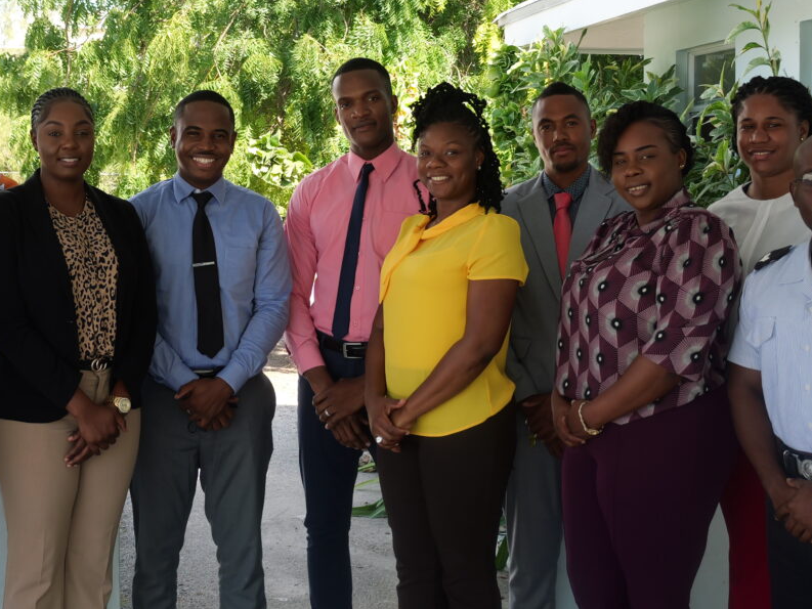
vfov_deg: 23.6
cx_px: 287
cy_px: 251
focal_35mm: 62
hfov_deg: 31.0
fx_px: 1455
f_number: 3.5
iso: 100
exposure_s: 1/160
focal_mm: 16
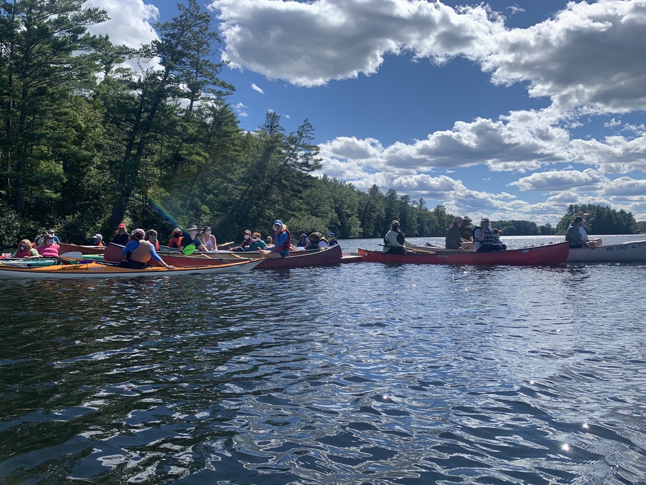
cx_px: 323
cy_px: 242
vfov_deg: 53.1
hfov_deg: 67.3
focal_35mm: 26
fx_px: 485
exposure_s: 1/3289
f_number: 1.8
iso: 25
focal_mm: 4.25
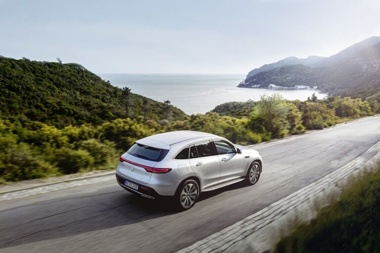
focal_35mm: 28
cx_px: 190
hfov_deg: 65.5
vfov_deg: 46.4
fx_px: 296
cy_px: 126
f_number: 4
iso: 100
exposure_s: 1/640
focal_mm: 28
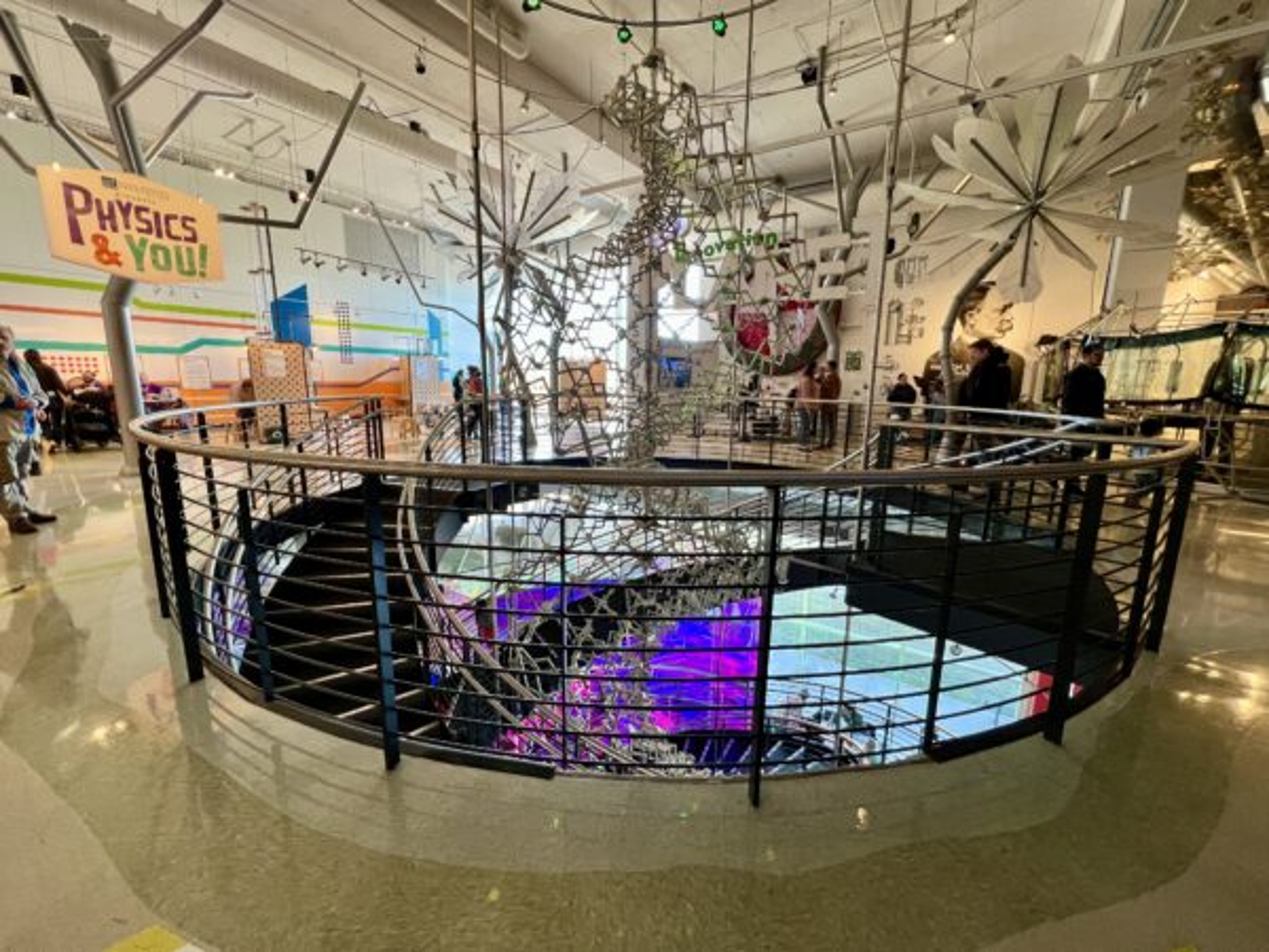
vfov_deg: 89.9
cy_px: 476
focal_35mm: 13
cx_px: 634
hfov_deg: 106.2
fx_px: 477
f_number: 1.8
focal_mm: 1.57
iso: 160
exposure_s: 1/120
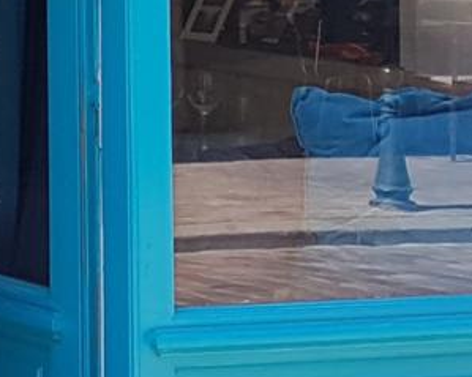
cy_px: -192
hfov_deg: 10.4
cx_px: -630
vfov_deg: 9.2
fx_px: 2276
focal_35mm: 163
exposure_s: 1/337
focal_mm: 4.2
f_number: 1.7
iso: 50
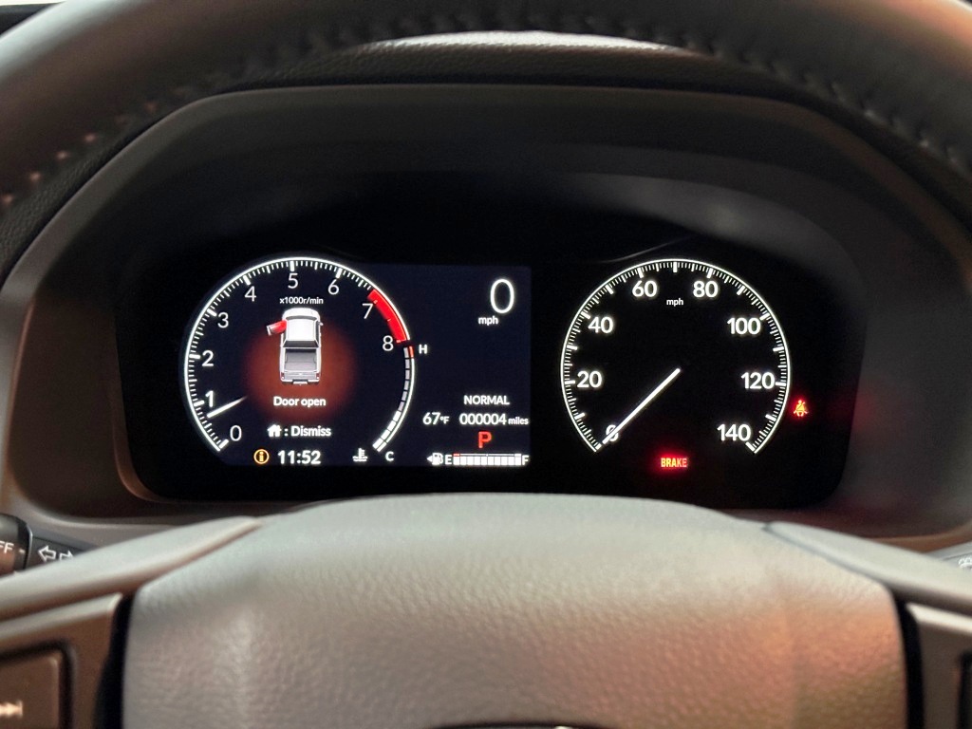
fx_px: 1348
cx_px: 486
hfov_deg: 39.7
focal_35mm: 48
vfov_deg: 30.3
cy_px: 364
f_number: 1.78
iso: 640
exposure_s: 1/24
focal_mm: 6.86
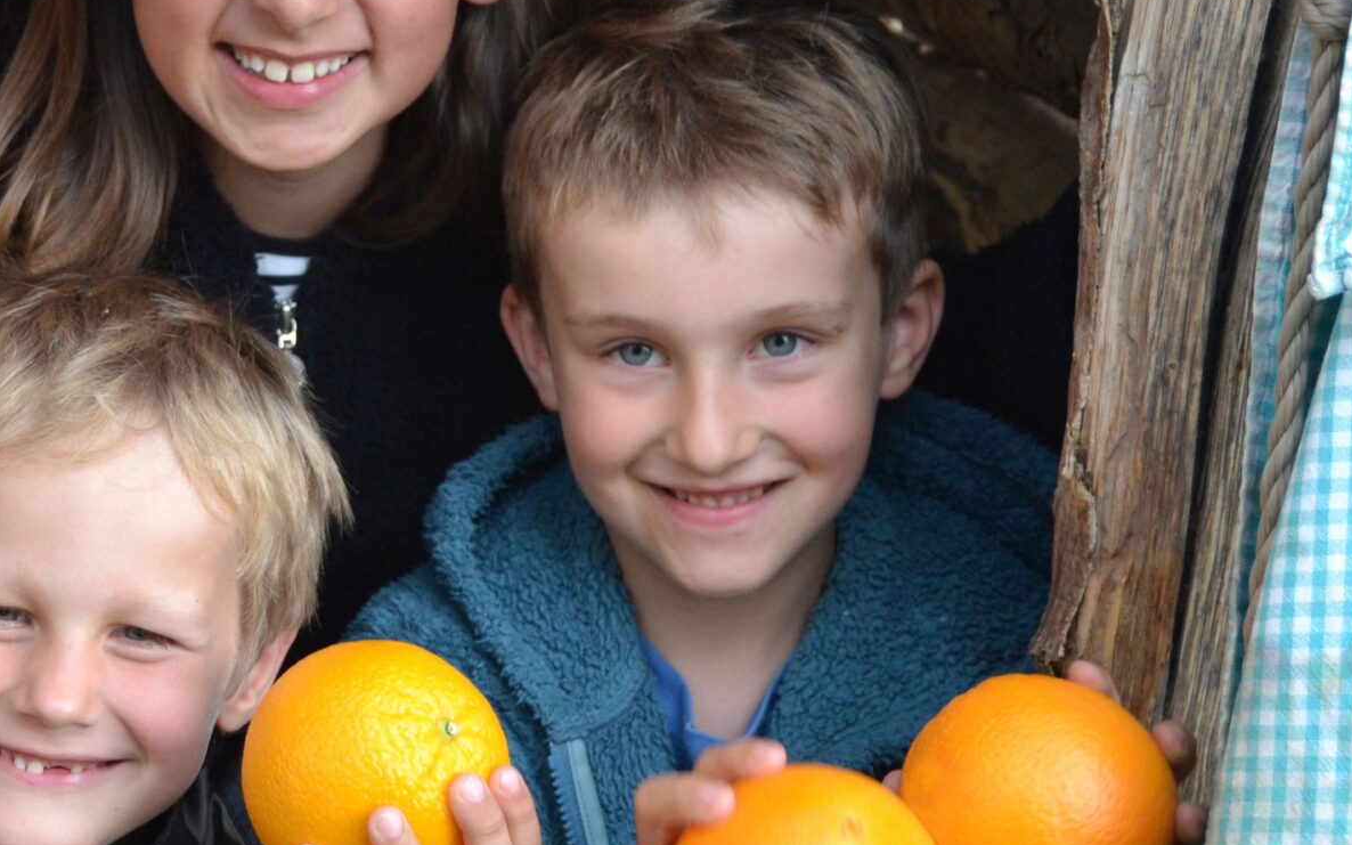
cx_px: 162
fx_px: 3647
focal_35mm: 99
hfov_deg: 20.6
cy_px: 465
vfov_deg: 13.2
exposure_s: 1/60
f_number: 4.2
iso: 560
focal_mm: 30
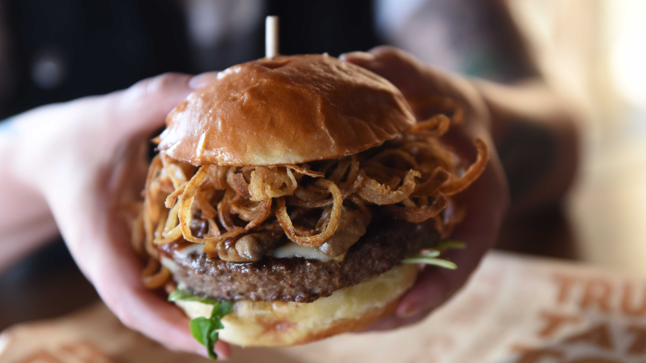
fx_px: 1422
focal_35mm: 83
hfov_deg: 25.6
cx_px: 320
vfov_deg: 14.6
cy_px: 225
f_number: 2.8
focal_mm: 70
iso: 800
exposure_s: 1/250
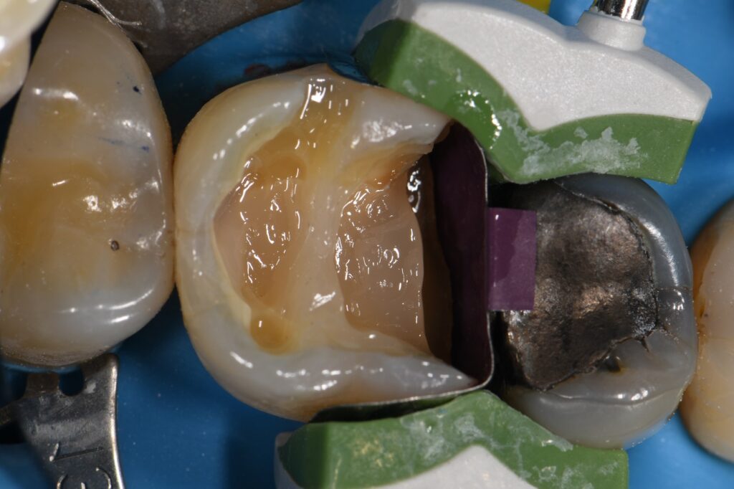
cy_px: 244
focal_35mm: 157
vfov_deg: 8.7
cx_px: 367
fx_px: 3200
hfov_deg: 13.1
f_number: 32
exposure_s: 1/160
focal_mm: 105
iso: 200
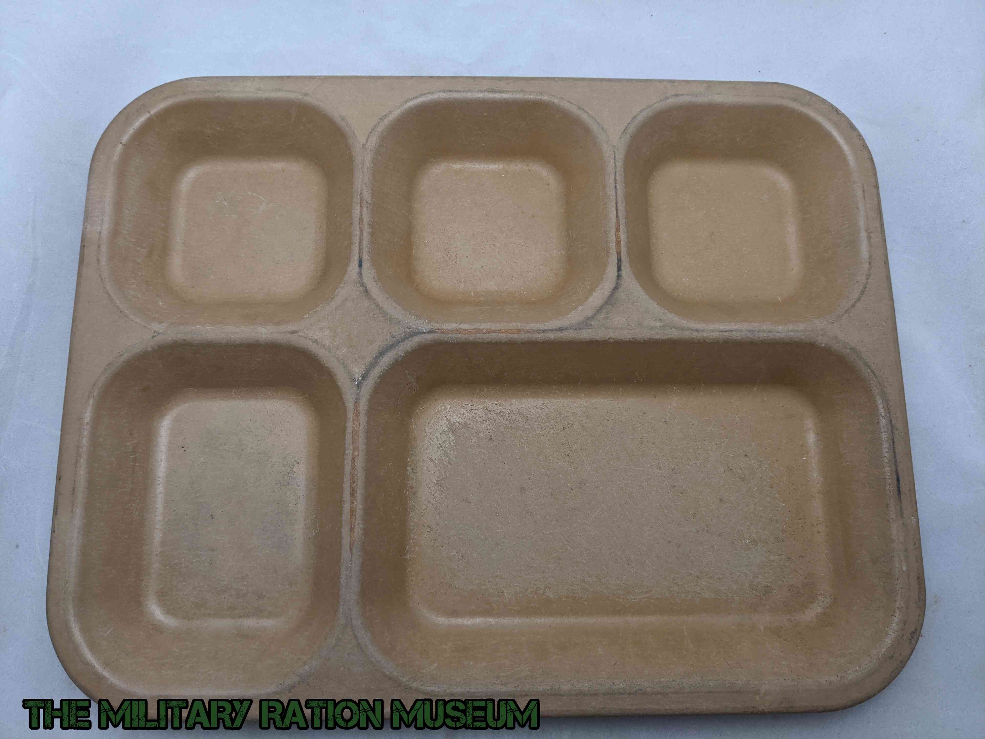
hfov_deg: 65.3
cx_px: 492
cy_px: 370
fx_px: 768
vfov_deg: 51.4
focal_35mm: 27
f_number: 1.73
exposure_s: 1/120
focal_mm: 4.38
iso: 90
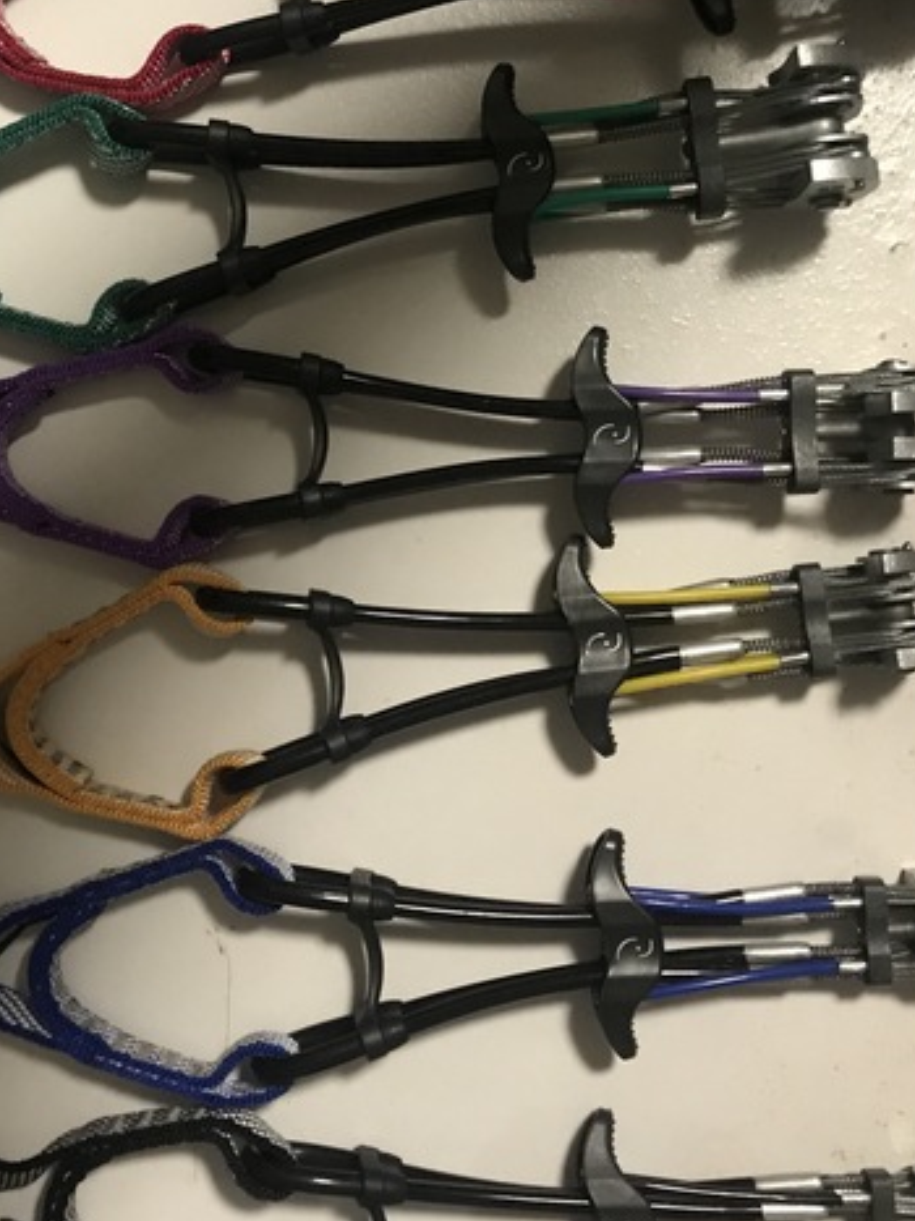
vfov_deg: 41.8
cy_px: 455
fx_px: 1587
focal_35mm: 45
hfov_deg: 31.8
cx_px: 268
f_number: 1.8
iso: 100
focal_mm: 3.99
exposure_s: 1/7
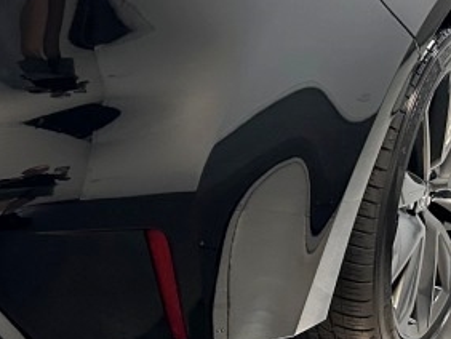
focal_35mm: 87
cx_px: 74
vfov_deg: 16.7
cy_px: 26
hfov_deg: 22.1
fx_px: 1134
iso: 500
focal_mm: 6.86
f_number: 1.78
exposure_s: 1/60
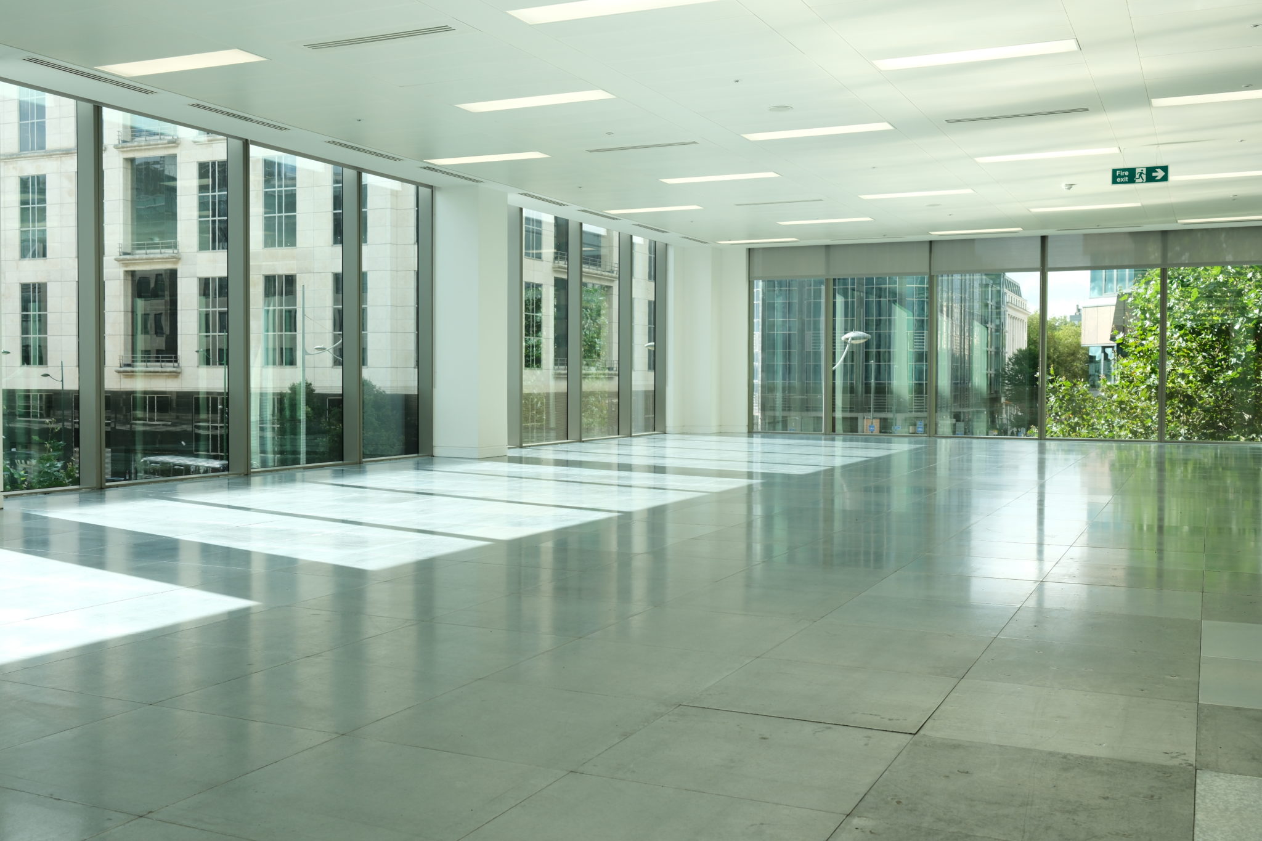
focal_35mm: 35
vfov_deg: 37.8
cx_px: 631
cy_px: 420
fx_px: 1227
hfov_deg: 54.4
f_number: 5.6
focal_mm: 23
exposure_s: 1/125
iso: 200
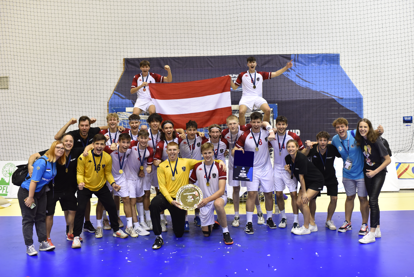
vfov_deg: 37.9
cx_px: 207
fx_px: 403
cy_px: 138
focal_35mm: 35
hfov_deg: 54.4
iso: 2000
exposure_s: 1/640
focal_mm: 35
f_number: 2.5
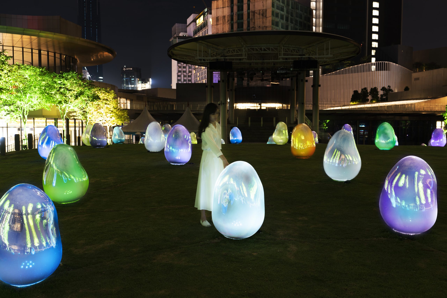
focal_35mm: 35
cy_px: 149
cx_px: 224
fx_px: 435
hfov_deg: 54.4
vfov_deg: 37.9
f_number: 5.6
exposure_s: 8
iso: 100
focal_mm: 35
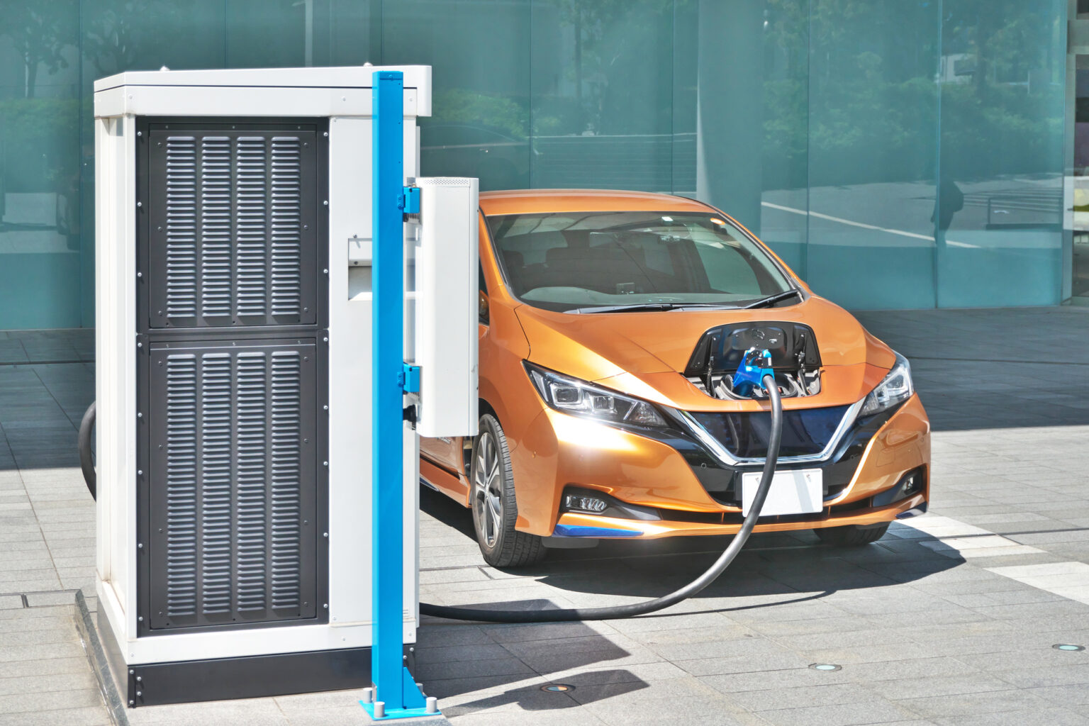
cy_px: 363
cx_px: 544
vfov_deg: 22.1
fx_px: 1860
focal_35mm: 62
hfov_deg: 32.6
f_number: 5.6
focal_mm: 41
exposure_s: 1/1600
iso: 400
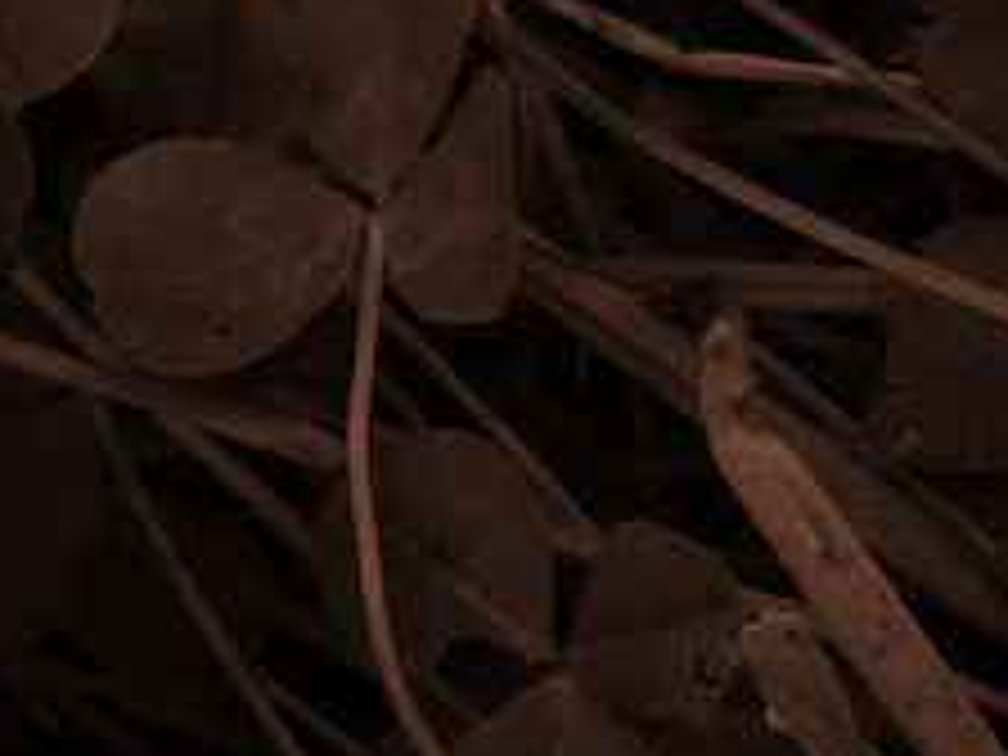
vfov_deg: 1.7
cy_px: 2016
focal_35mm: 868
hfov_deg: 2.3
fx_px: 25276
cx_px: -1562
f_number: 5.6
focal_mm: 22.1
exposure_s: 1/250
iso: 100
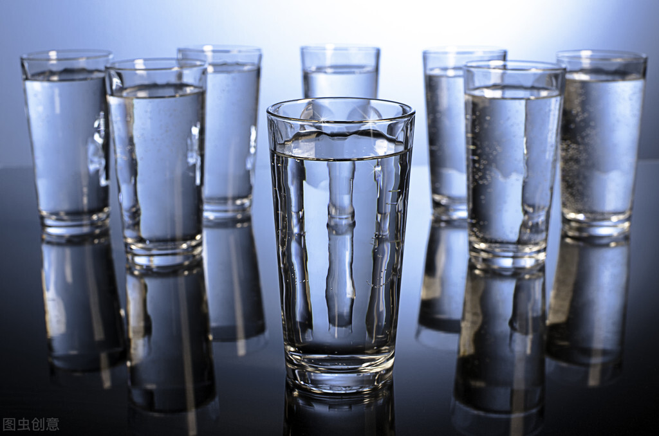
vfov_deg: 25.6
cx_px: 330
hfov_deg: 37.9
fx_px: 959
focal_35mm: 52
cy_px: 218
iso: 200
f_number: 6.3
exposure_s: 1/200
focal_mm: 35
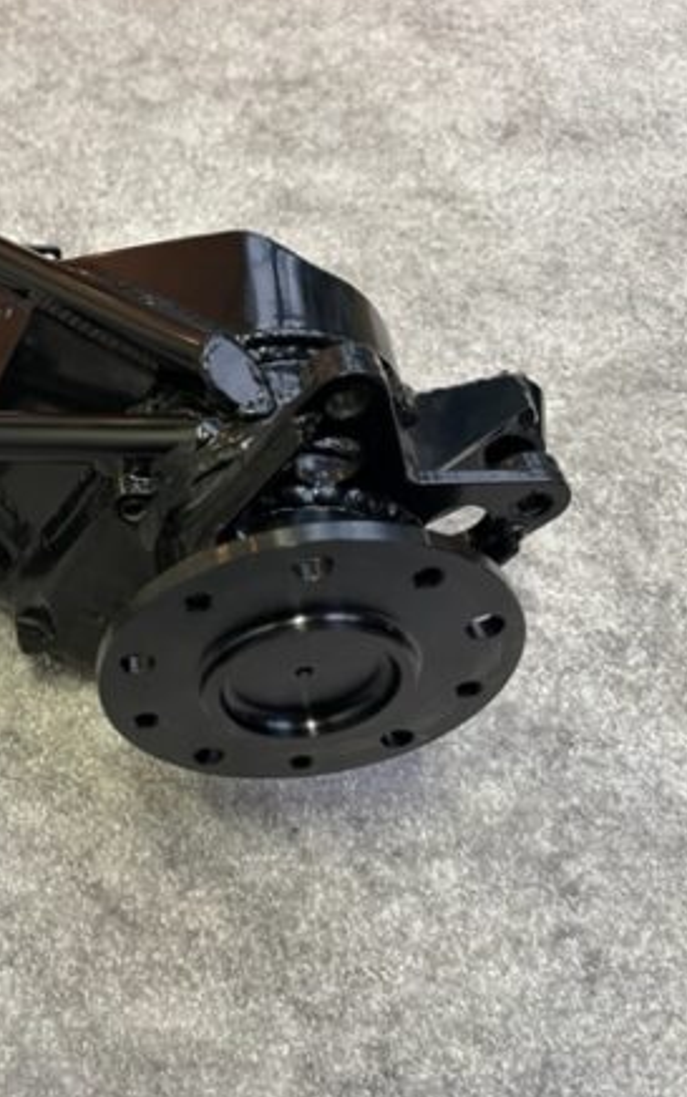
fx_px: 1047
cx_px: 48
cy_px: 554
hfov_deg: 34.0
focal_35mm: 35
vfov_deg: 55.3
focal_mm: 6.86
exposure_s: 1/50
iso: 500
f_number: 1.78
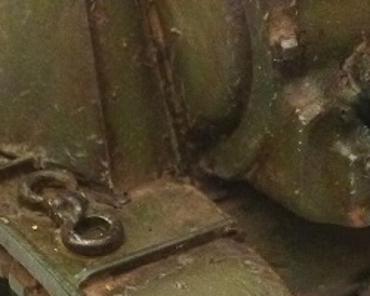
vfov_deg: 8.6
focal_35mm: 180
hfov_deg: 10.7
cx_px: 280
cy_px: 96
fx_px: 1971
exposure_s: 1/60
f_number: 4
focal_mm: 8
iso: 400
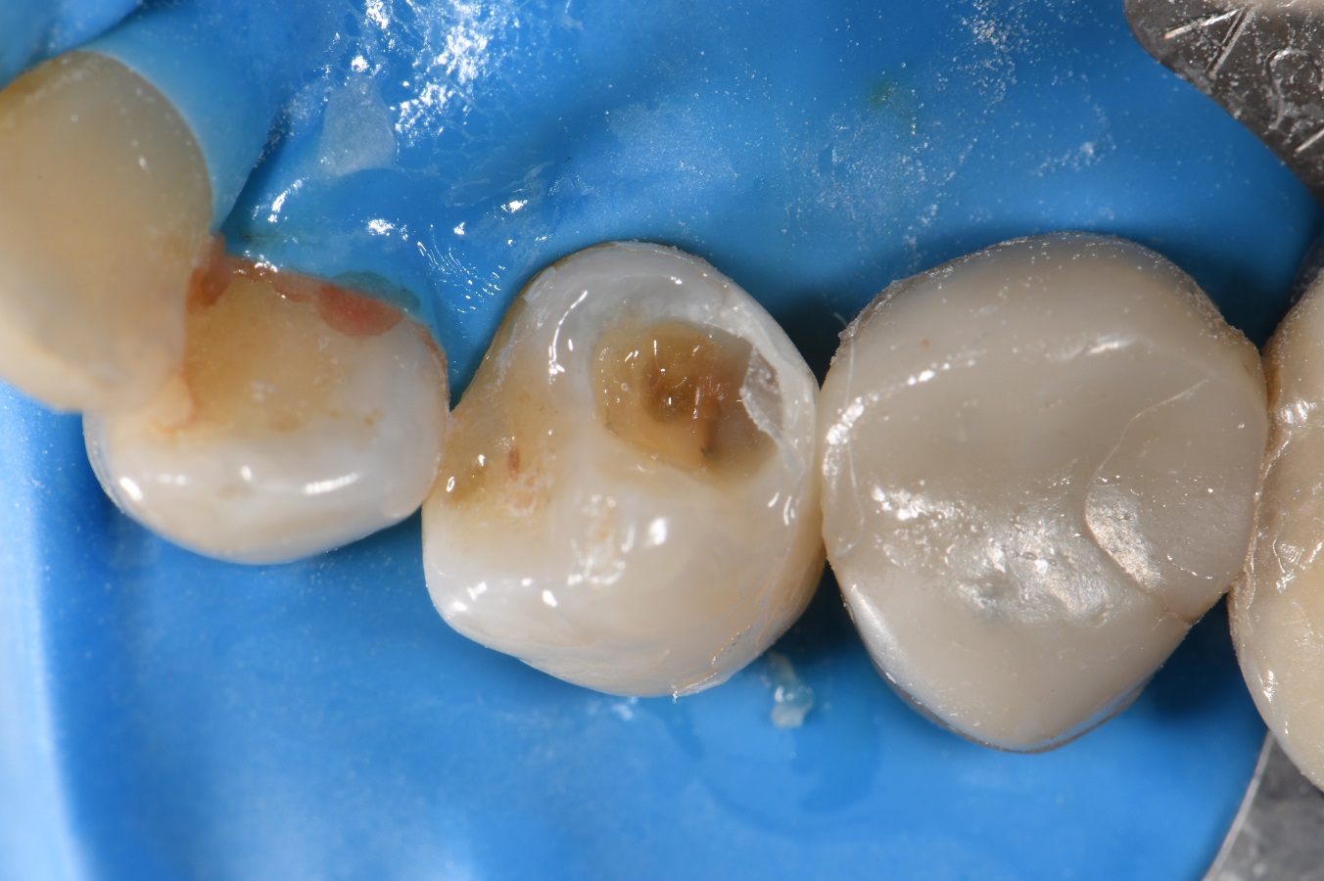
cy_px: 440
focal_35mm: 157
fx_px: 5771
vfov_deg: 8.7
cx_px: 662
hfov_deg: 13.1
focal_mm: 105
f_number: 32
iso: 200
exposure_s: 1/160
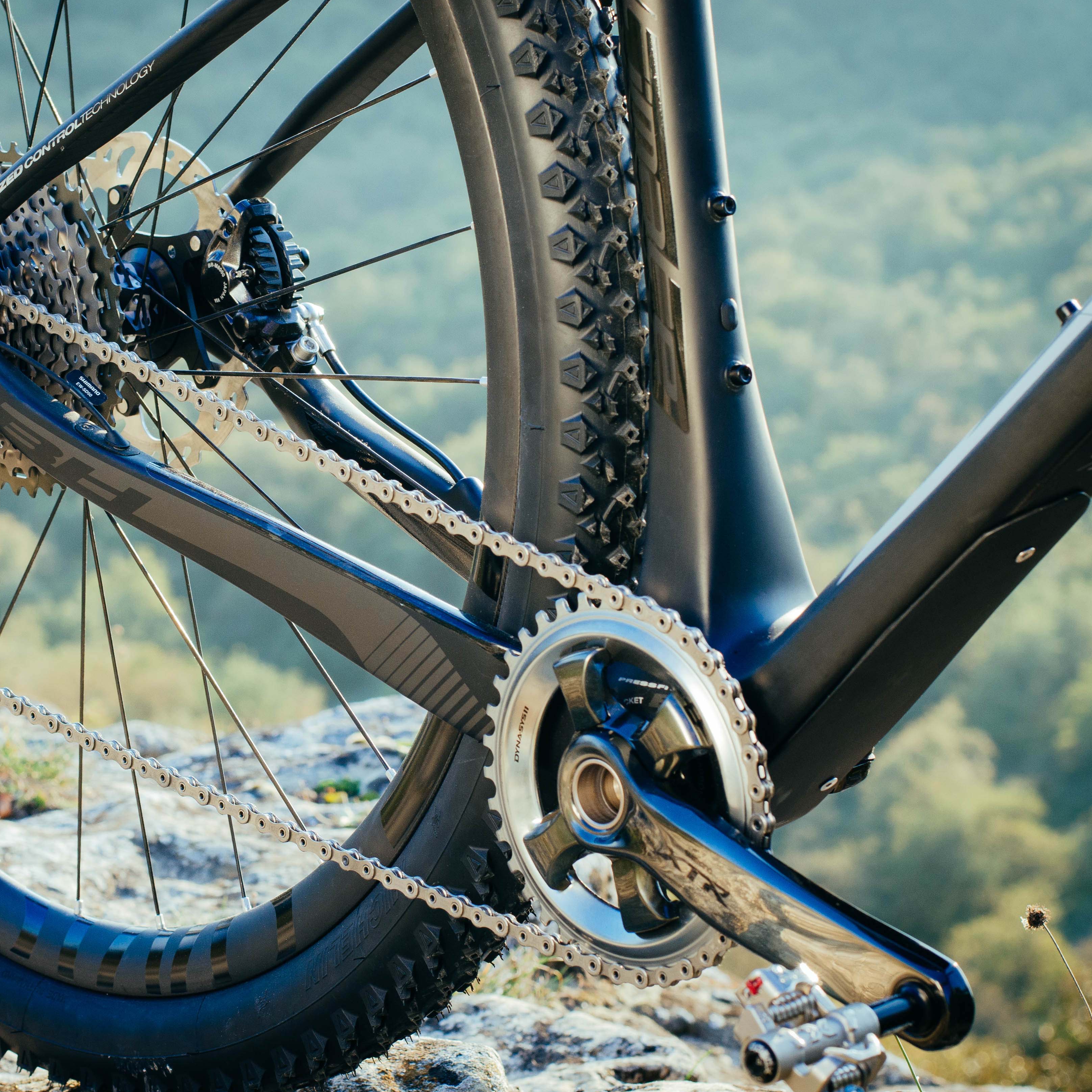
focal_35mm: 97
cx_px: 341
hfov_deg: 17.9
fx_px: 3462
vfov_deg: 17.9
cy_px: 544
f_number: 8
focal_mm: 50
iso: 250
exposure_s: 1/80
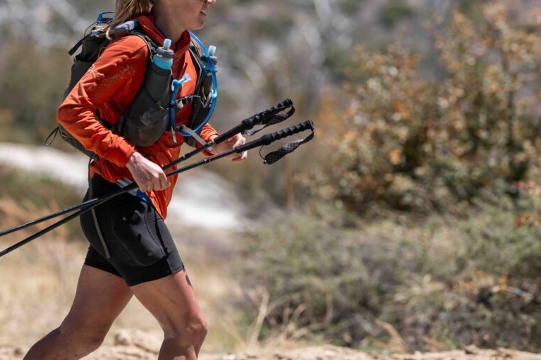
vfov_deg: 6.7
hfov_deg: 10.0
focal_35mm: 206
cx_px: 217
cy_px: 122
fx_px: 3095
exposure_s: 1/1600
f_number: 2.8
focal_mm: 135
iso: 64
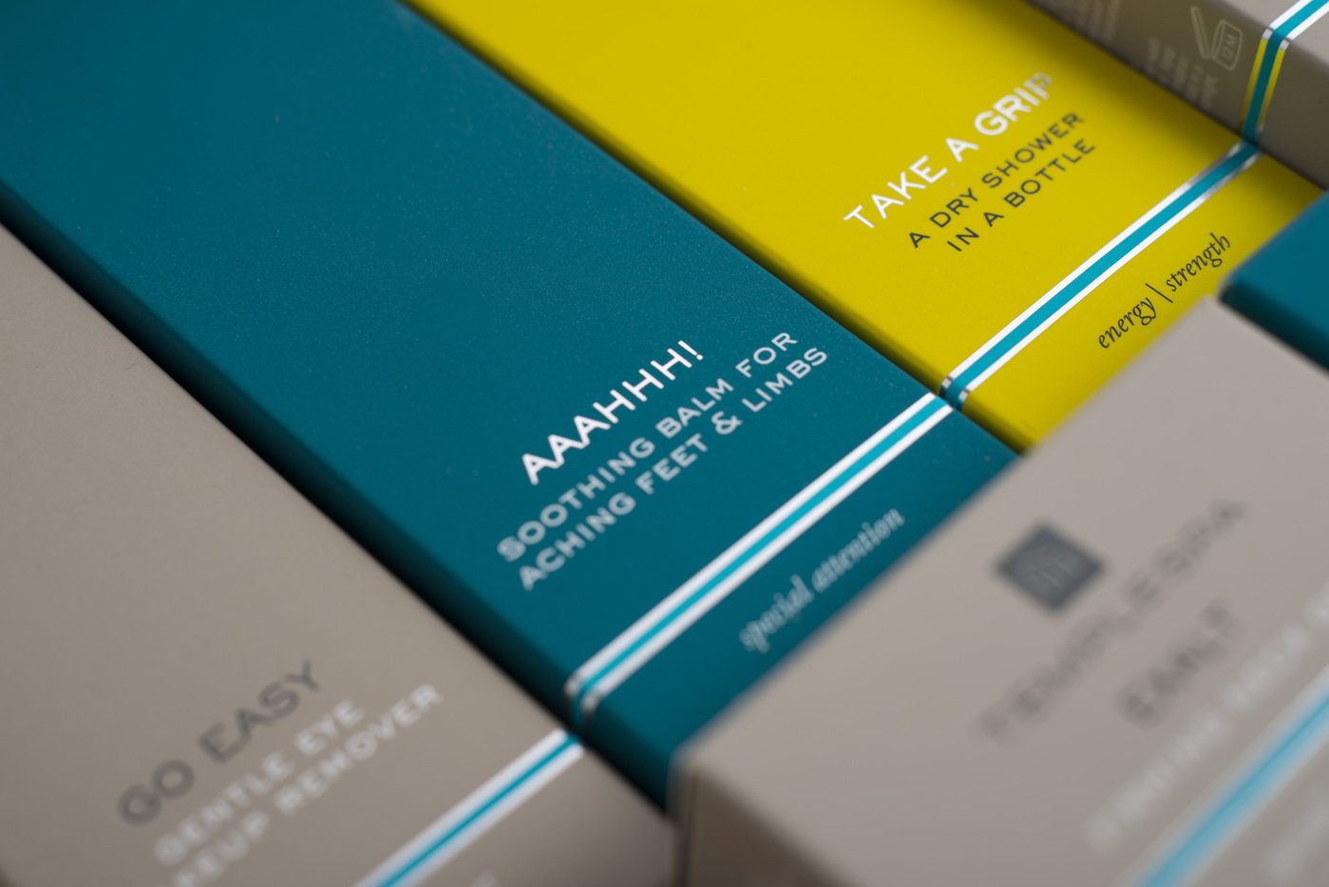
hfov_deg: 36.2
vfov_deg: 24.6
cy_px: 444
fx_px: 2031
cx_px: 664
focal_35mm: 55
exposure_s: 1/160
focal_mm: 55
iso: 50
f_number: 5.6
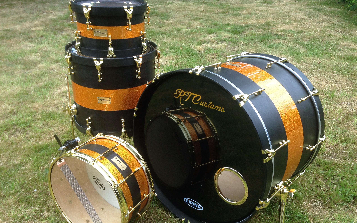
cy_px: 127
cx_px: 178
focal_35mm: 36
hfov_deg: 54.0
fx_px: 350
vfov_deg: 35.3
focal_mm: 4.12
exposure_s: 1/274
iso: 50
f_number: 2.4
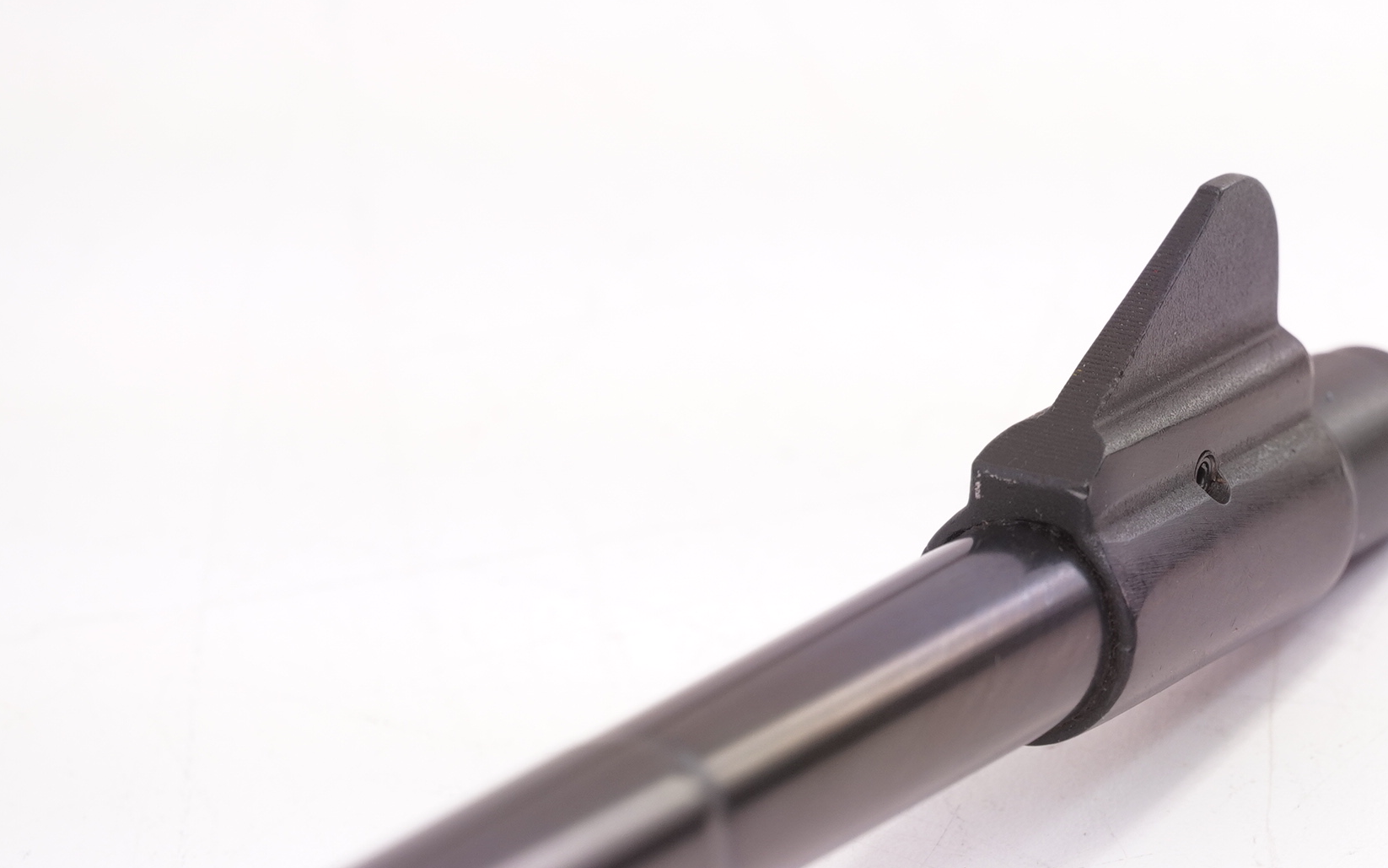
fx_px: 14259
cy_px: 326
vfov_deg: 3.5
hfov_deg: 5.6
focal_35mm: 377
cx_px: 1141
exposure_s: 1/80
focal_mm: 135
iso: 500
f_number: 6.3
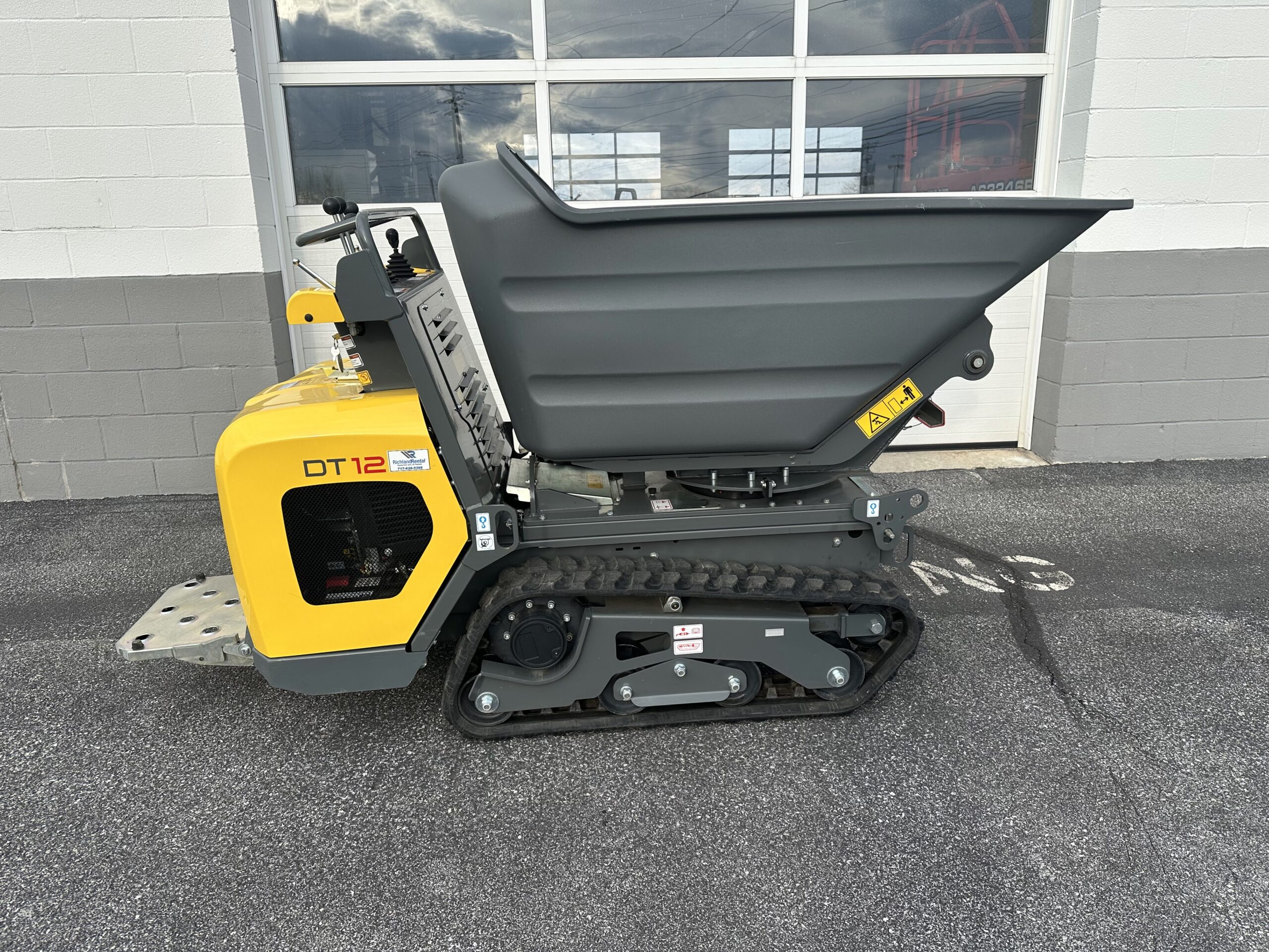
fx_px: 880
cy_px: 476
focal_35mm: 24
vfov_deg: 56.8
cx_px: 634
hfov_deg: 71.6
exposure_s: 1/1779
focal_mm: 6.86
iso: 80
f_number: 1.78
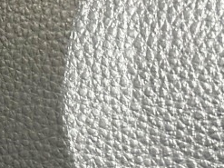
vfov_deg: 7.5
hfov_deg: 9.3
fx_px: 1287
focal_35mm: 199
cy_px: 53
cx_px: -223
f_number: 1.78
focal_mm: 6.86
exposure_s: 1/40
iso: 500
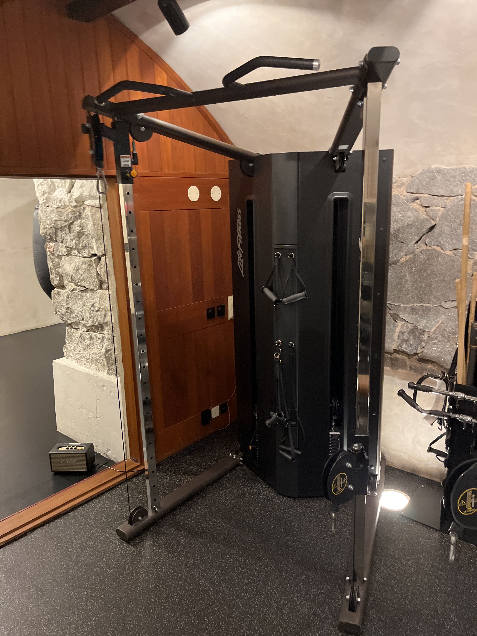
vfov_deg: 67.3
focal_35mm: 26
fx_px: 478
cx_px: 238
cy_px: 318
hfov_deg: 53.1
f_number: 1.6
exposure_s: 1/25
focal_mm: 5.1
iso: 500
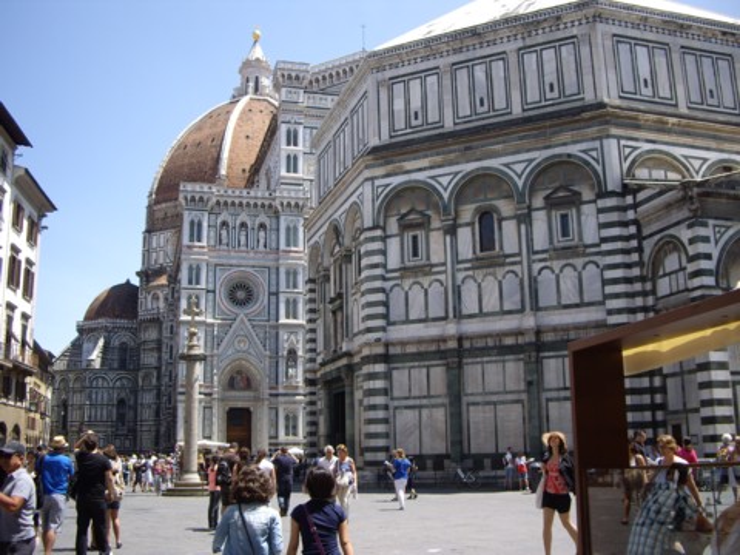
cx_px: 370
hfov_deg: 49.0
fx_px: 812
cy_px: 278
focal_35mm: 38
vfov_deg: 37.7
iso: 64
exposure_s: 1/500
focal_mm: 7.9
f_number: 2.8
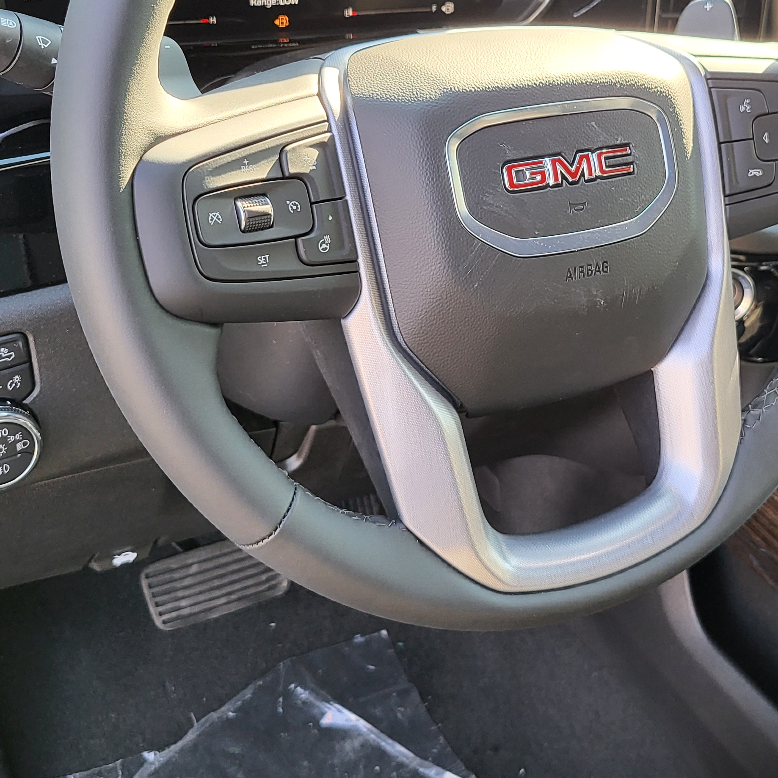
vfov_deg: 33.9
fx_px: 1271
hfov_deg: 33.3
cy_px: 316
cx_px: 593
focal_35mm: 50
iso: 80
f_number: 1.8
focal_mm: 5.4
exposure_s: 1/120
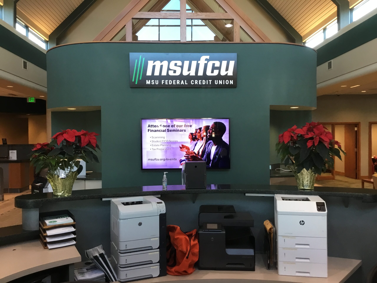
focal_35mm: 31
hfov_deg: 58.4
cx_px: 188
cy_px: 142
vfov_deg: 45.4
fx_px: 338
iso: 64
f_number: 2.4
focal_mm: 3.3
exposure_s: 1/30
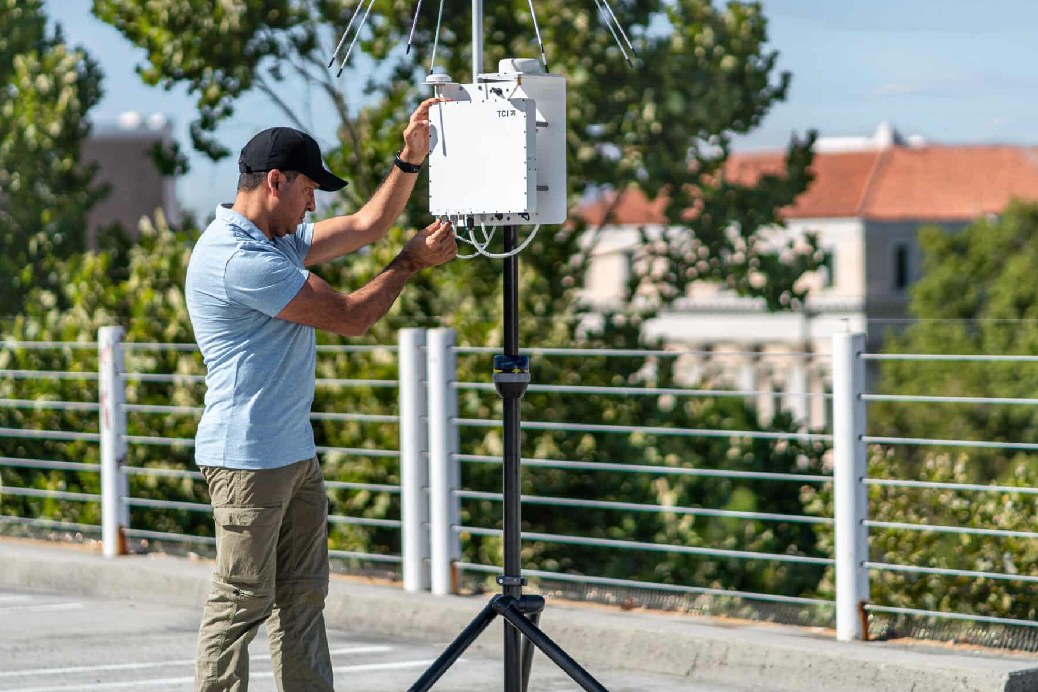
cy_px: 209
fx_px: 3518
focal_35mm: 122
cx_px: 519
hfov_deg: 16.8
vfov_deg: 11.2
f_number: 1.8
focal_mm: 85
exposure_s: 1/3200
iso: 64
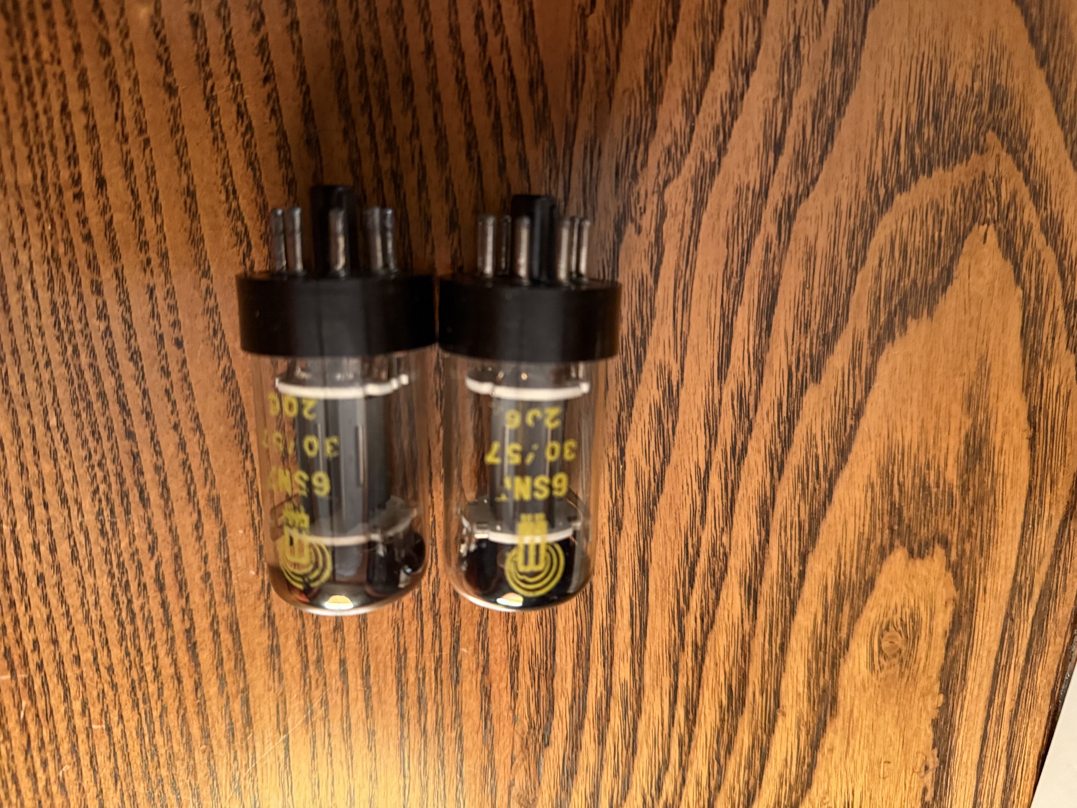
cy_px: 404
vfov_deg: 56.8
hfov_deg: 71.6
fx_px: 747
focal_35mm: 24
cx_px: 538
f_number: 1.78
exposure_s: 1/30
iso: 800
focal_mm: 6.76
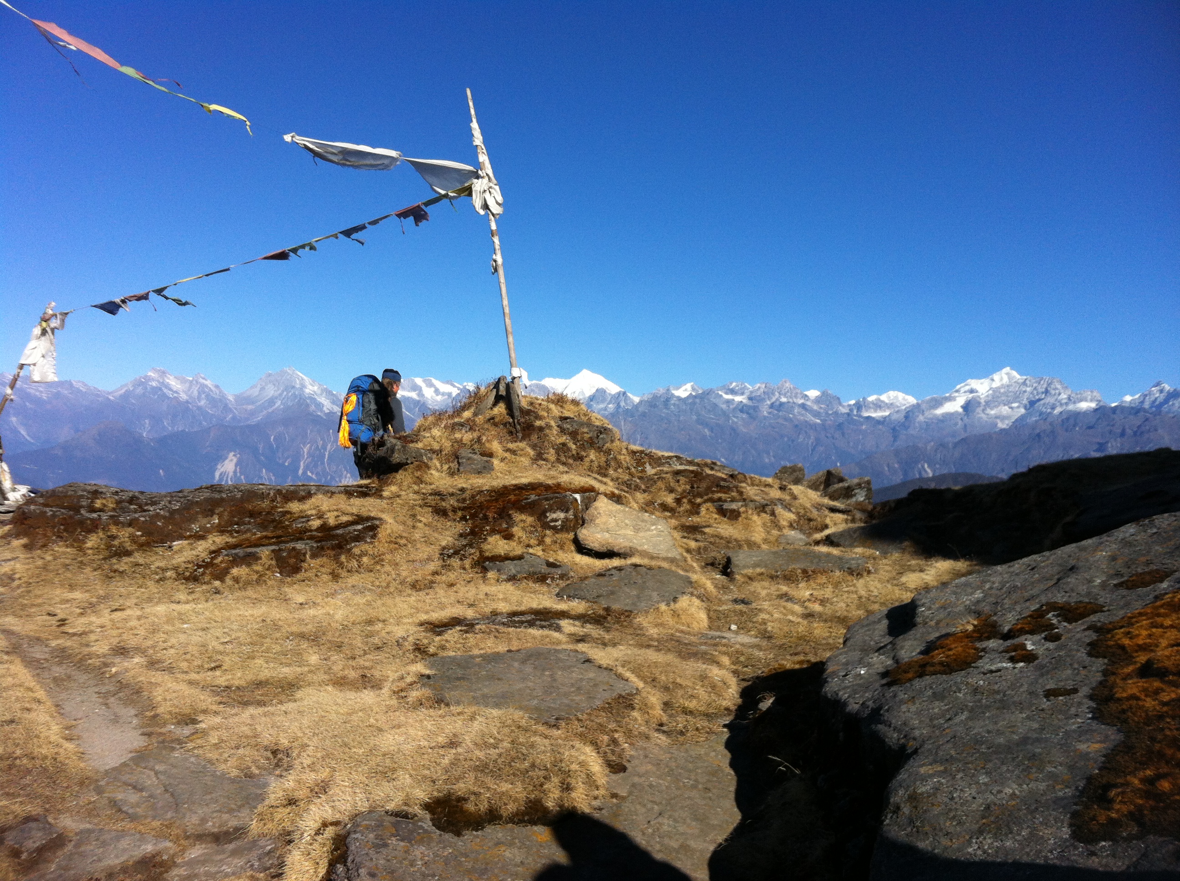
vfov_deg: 40.6
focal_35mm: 35
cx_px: 590
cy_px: 440
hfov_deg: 52.7
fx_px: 1191
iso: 80
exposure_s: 1/1885
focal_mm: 3.85
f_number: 2.8
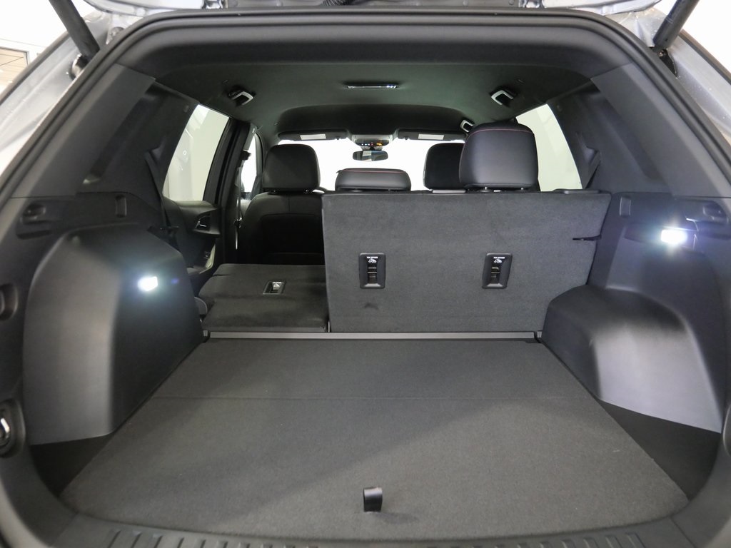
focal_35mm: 24
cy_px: 274
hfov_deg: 71.6
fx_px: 507
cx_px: 366
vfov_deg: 56.8
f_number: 3.5
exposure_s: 1/8
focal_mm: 12
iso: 3200
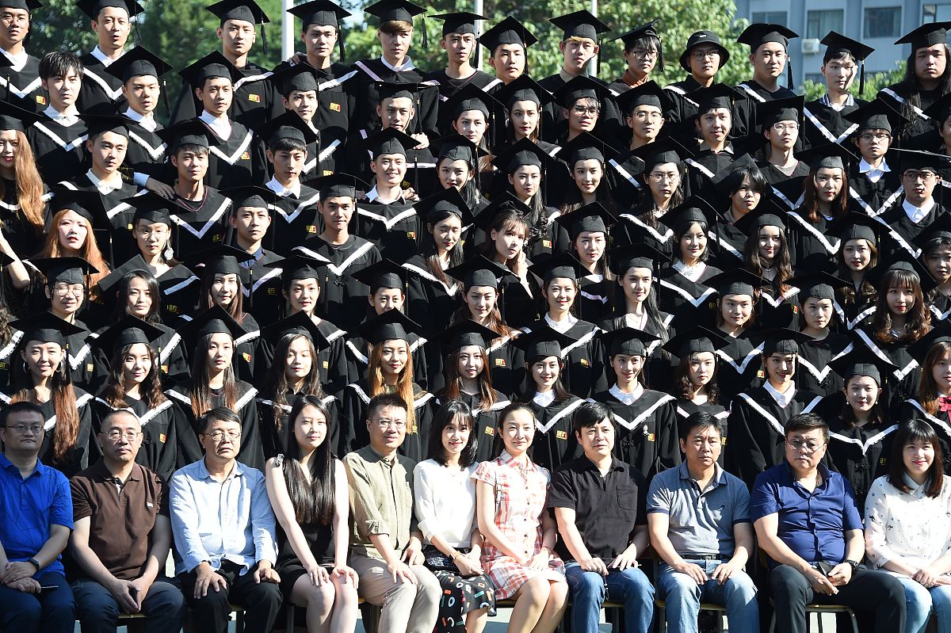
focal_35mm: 112
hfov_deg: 18.3
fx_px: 2957
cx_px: 476
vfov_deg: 12.2
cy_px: 316
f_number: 5.3
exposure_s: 1/1000
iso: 640
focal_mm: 112
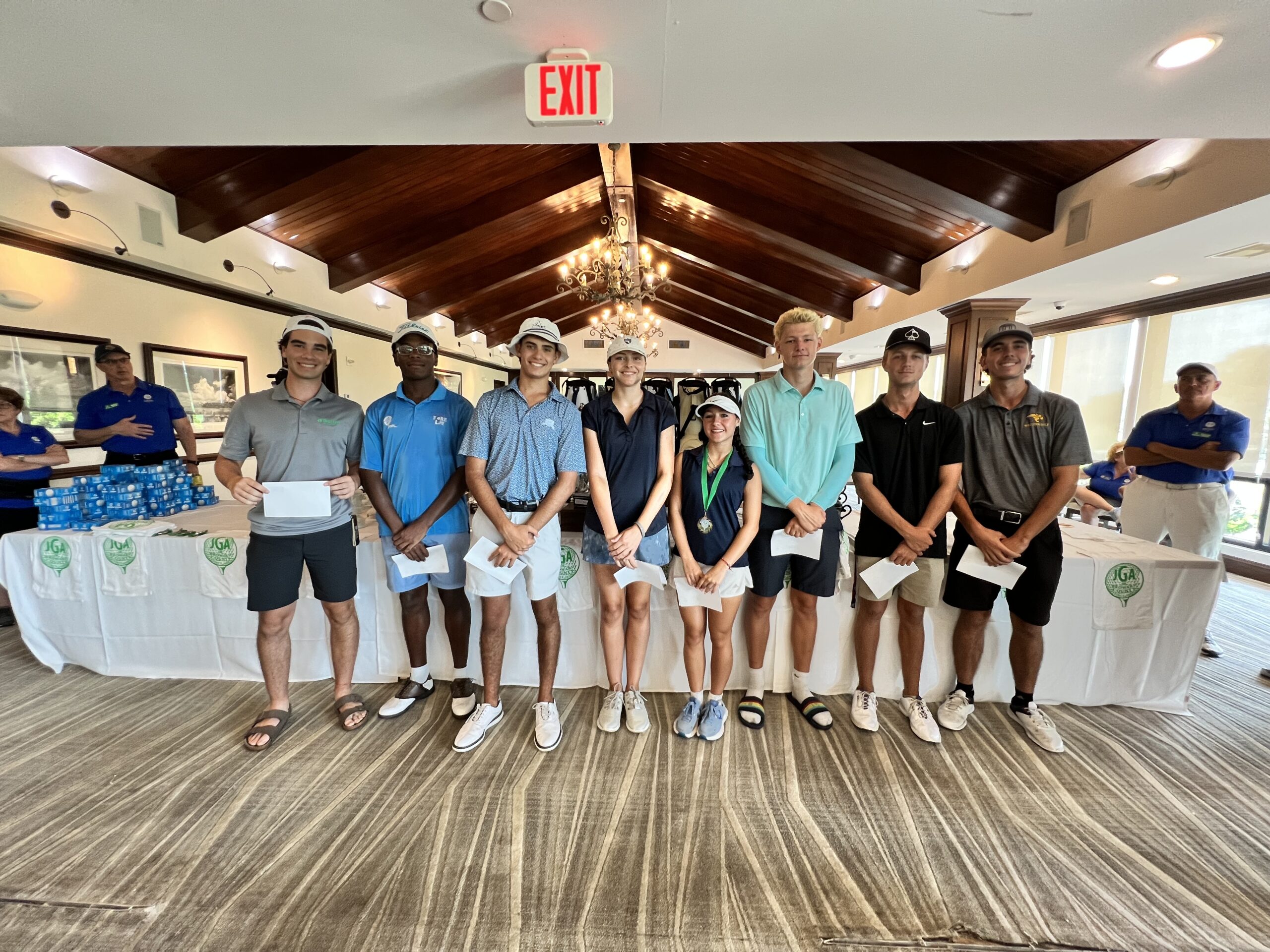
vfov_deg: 89.9
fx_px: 477
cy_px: 476
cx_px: 635
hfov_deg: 106.2
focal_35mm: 13
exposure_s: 1/60
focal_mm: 1.57
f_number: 1.8
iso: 200
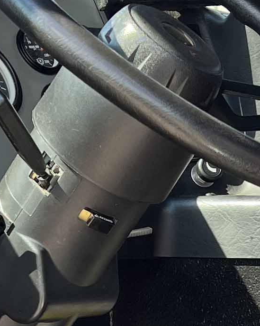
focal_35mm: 149
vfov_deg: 12.7
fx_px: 1434
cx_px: 196
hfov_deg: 10.3
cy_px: 347
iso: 50
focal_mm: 5.7
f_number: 1.5
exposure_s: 1/509
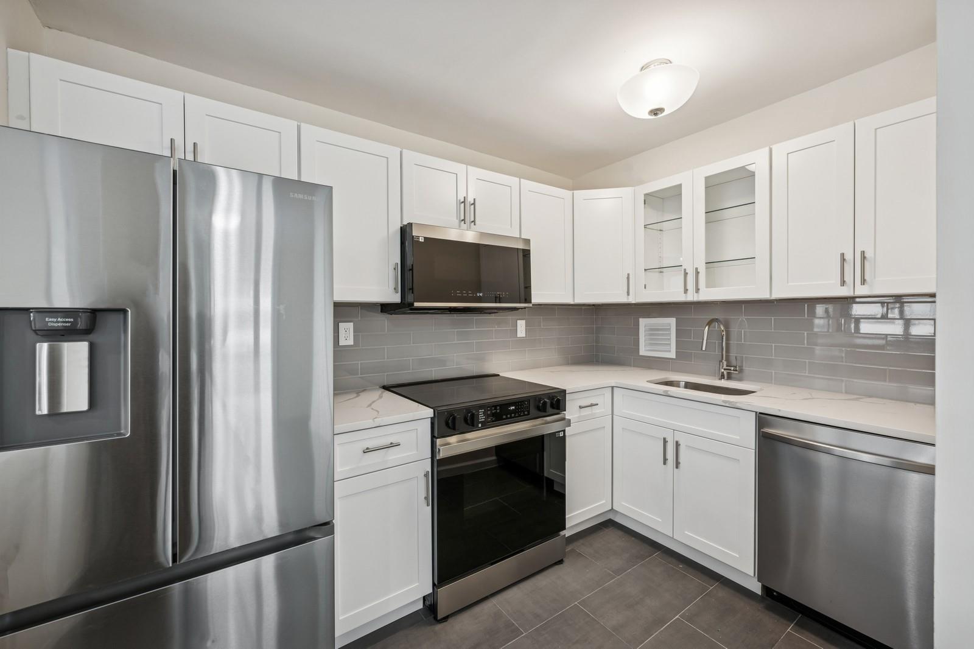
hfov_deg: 104.3
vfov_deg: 81.2
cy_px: 324
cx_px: 487
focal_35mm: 14
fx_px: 379
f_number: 8
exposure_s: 1/50
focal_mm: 14
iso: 400
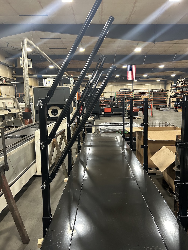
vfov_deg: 67.3
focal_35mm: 26
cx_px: 94
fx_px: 188
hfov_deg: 53.1
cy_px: 125
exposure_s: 1/60
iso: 400
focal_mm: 5.7
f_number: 1.5
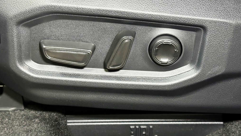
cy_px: 64
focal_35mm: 53
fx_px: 339
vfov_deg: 22.6
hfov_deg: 39.2
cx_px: 121
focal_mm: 6.86
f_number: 1.78
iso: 640
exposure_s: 1/30
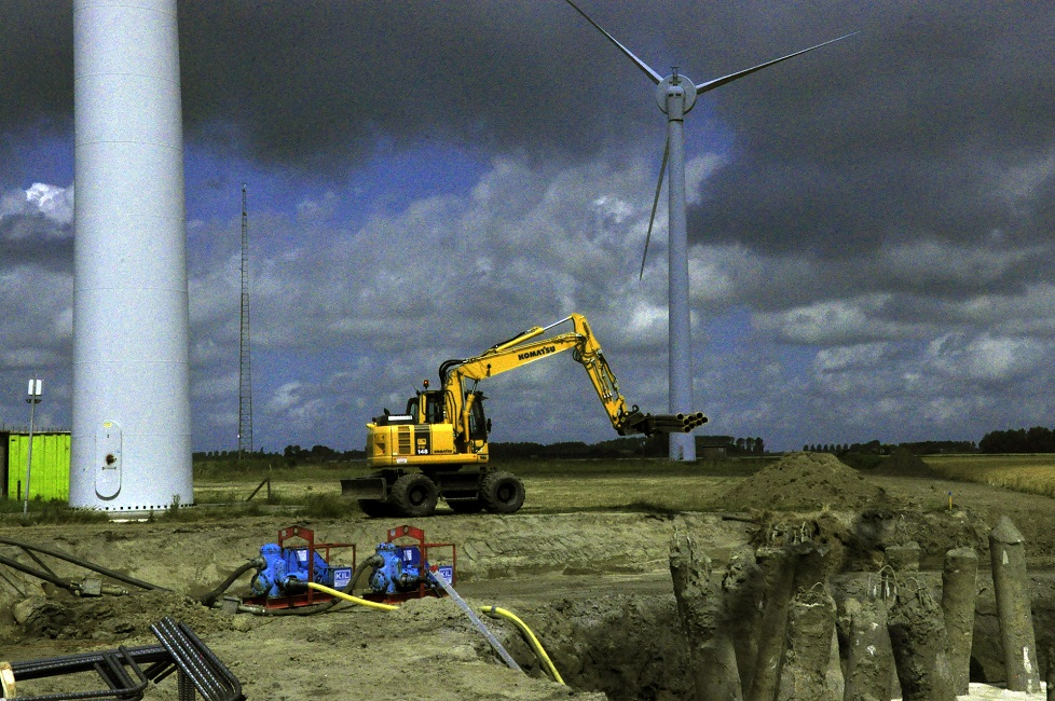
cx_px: 528
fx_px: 1757
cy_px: 350
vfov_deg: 22.6
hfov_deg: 33.4
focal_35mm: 60
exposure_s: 1/4000
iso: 1250
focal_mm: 40
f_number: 29
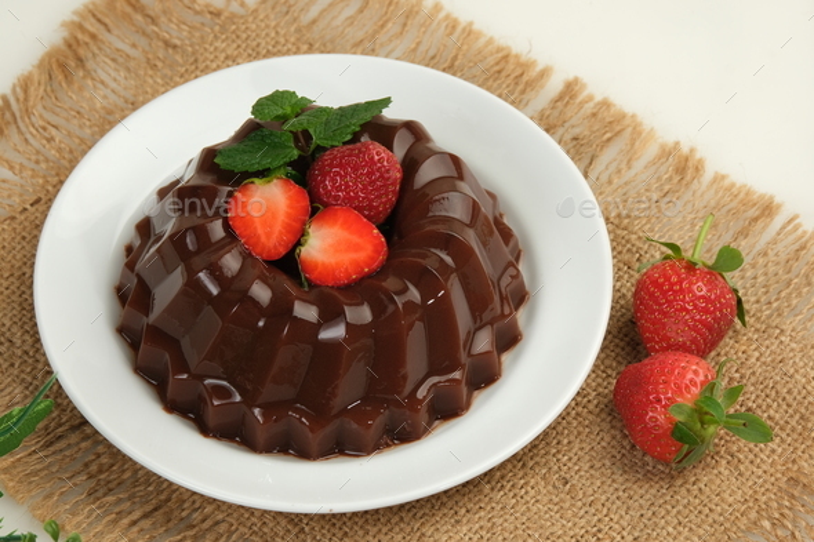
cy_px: 271
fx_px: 3232
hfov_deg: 14.4
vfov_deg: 9.6
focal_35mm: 143
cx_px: 407
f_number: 11
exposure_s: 1/125
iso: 200
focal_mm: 95
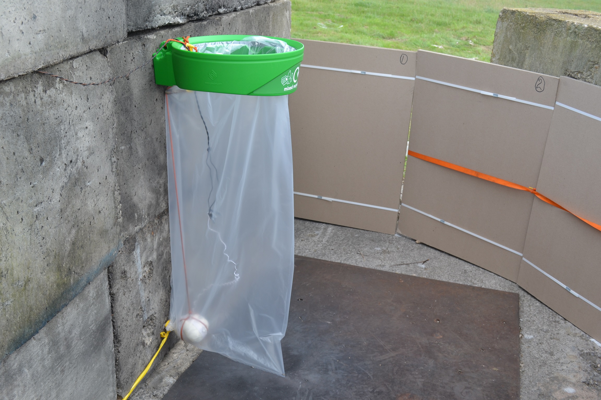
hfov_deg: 49.6
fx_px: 651
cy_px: 200
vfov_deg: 34.2
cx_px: 300
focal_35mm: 39
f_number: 5.6
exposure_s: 1/125
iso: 125
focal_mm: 26
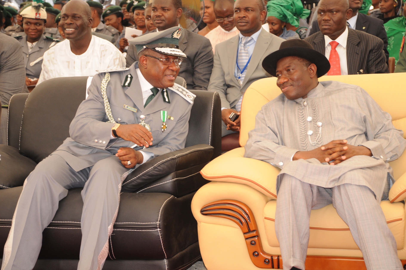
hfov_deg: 18.2
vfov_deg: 12.1
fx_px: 1267
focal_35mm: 112
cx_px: 203
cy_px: 135
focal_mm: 75
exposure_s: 1/200
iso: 500
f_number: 5.3
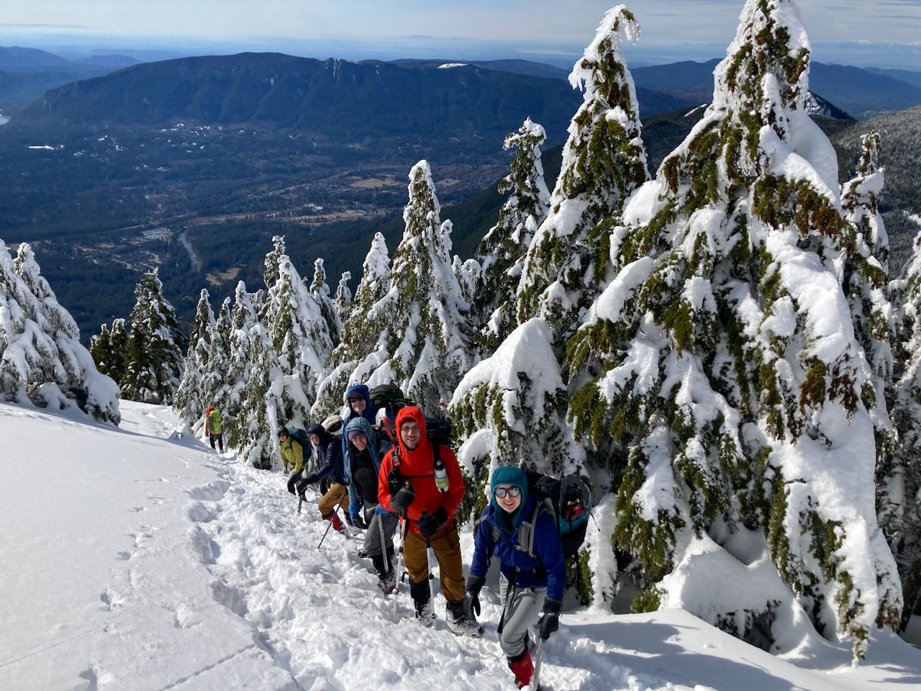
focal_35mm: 28
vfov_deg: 49.7
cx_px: 460
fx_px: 745
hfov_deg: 63.4
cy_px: 346
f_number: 1.8
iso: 20
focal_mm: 3.99
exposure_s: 1/3745
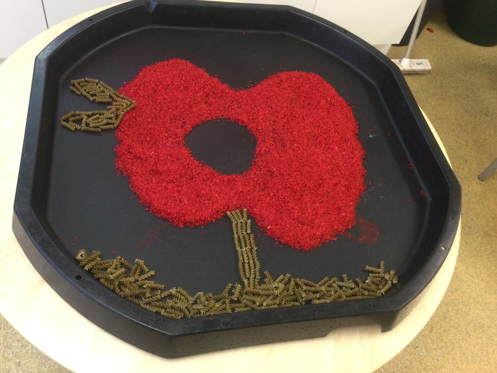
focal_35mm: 31
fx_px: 445
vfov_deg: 45.4
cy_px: 186
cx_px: 248
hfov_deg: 58.4
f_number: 2.4
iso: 160
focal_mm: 3.3
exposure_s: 1/33
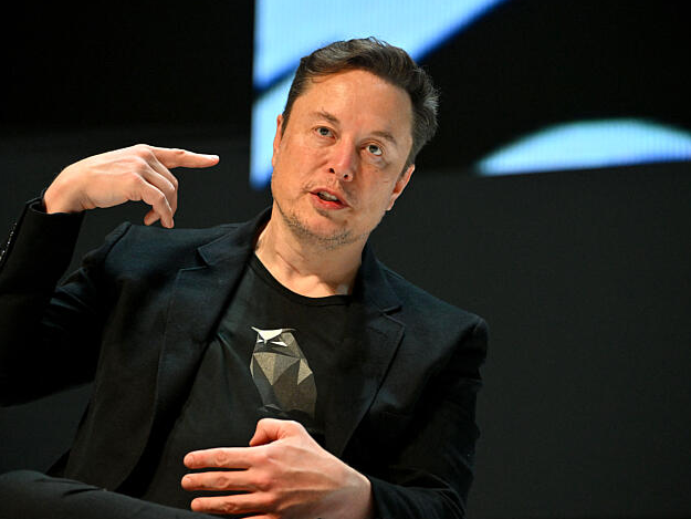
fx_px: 4912
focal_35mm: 246
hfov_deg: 8.0
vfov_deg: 6.0
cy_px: 255
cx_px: 273
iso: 2500
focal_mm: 200
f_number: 4.5
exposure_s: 1/400
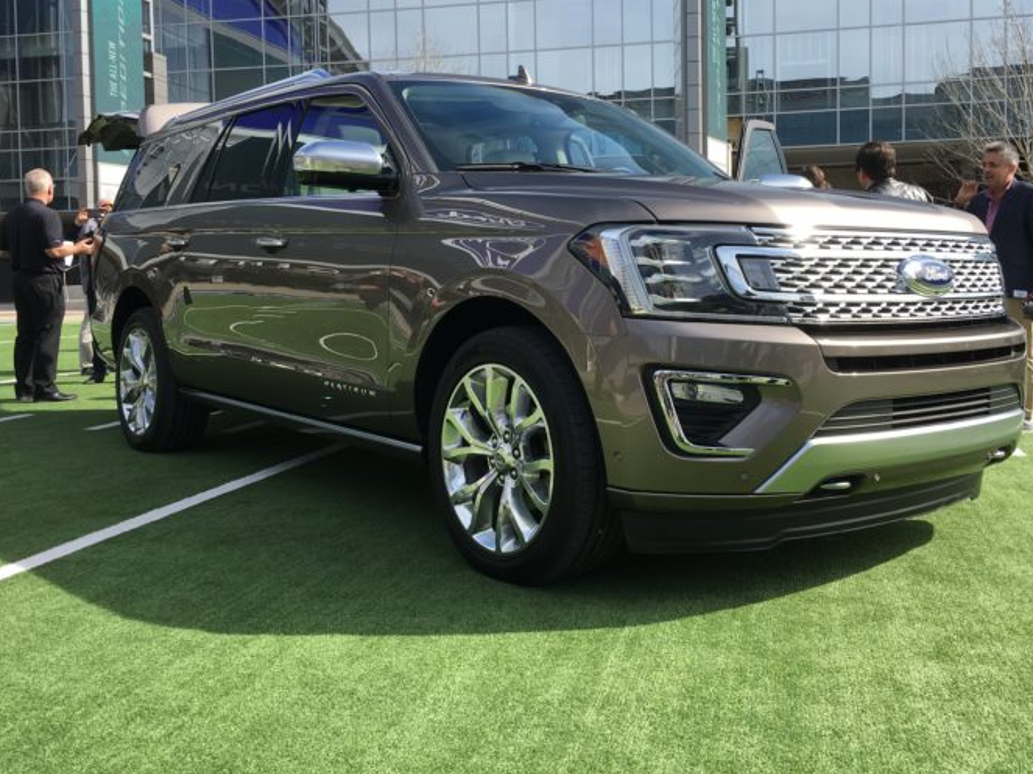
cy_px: 318
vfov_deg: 40.5
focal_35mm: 35
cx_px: 569
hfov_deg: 52.5
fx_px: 1044
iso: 25
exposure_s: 1/610
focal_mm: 4.15
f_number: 2.2
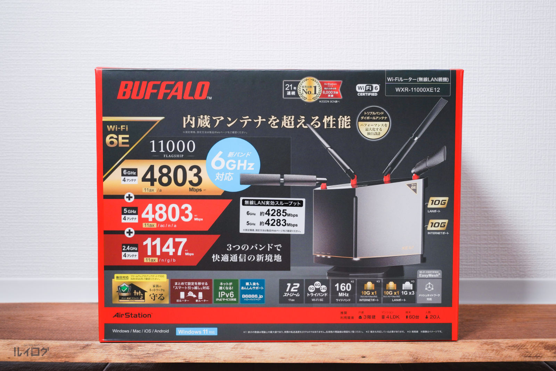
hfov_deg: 44.0
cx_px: 278
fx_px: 689
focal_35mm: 45
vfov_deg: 30.1
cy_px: 186
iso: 640
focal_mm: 44.6
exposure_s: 1/40
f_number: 8
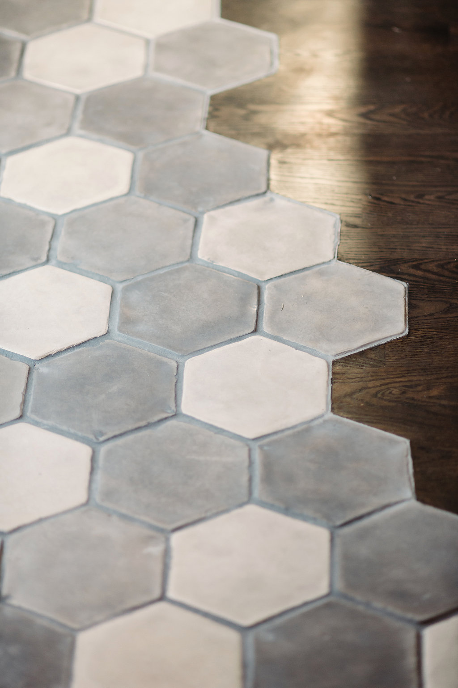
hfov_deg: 10.2
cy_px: 344
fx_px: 2578
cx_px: 229
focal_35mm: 135
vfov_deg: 15.2
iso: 1000
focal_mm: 135
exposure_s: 1/500
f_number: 2
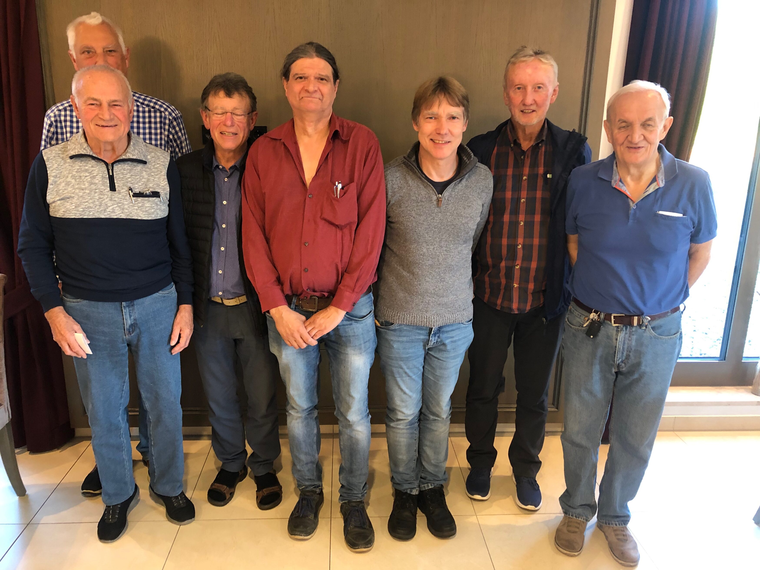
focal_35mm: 28
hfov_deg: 63.4
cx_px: 380
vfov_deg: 49.7
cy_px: 285
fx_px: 615
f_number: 1.8
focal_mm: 3.99
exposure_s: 1/17
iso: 80
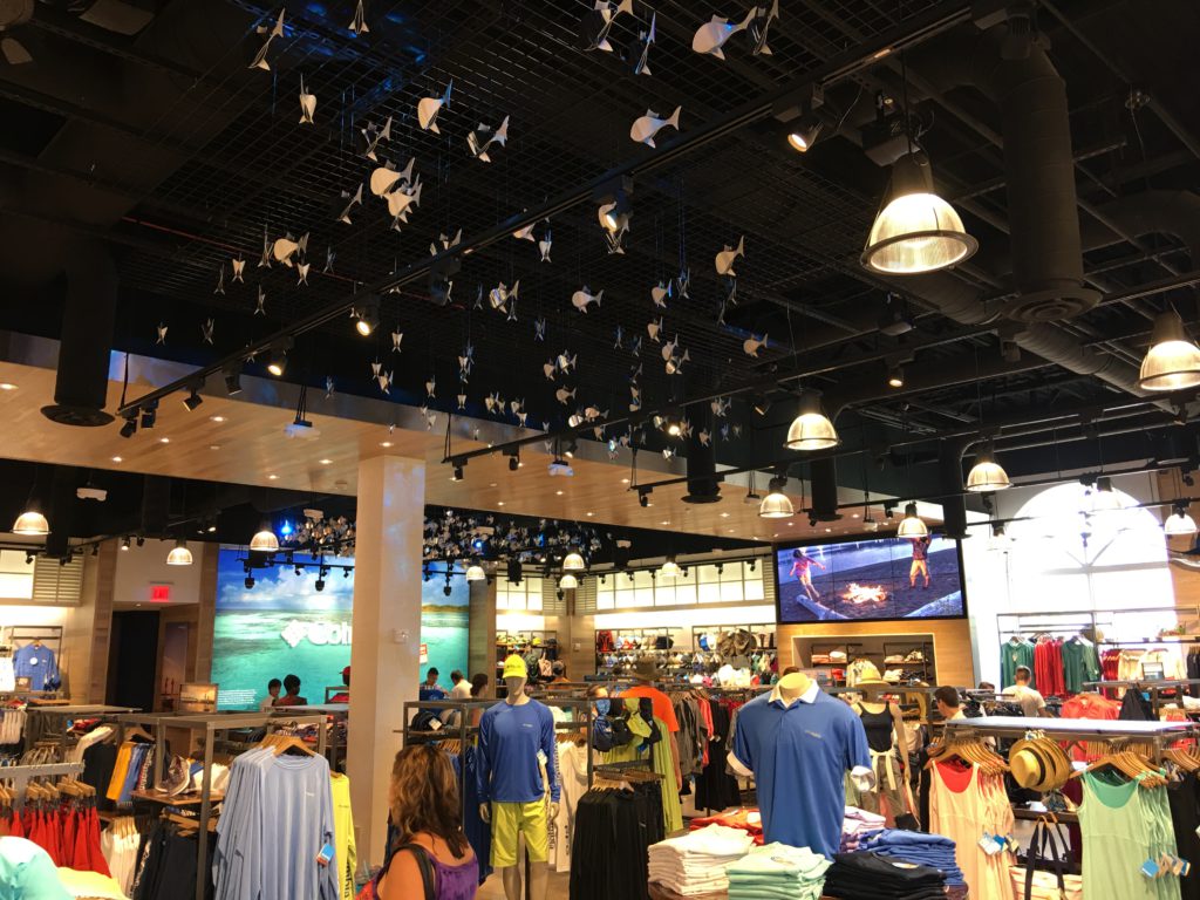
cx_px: 600
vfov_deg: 48.2
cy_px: 450
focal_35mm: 29
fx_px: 1005
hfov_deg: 61.7
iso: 25
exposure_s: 1/15
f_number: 2.2
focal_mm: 4.15
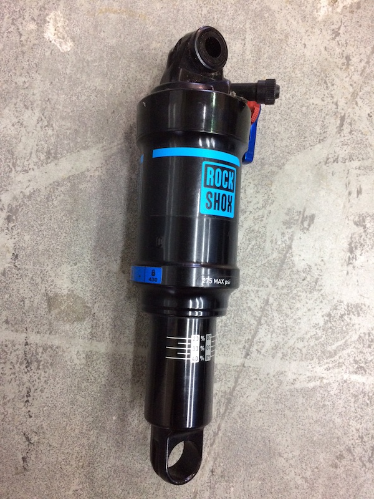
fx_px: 418
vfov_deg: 61.7
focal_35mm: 29
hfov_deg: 48.2
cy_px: 250
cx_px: 187
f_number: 2.2
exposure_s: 1/30
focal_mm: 4.15
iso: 250
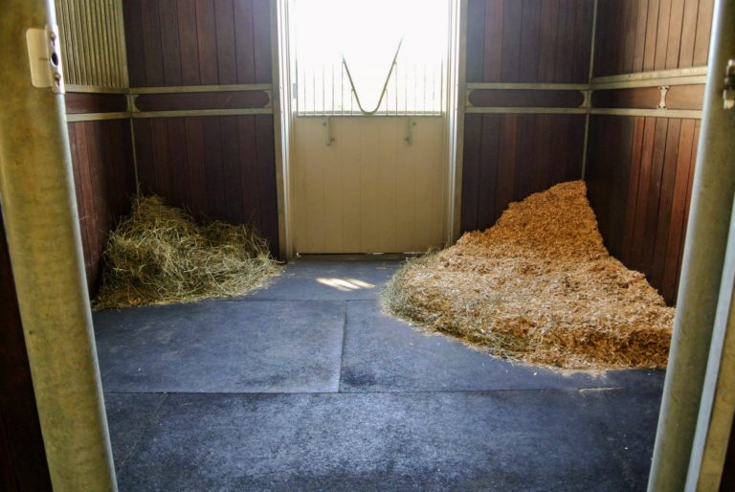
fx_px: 552
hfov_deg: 67.3
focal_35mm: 27
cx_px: 368
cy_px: 246
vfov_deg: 48.0
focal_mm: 10
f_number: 3.5
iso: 400
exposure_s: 1/30
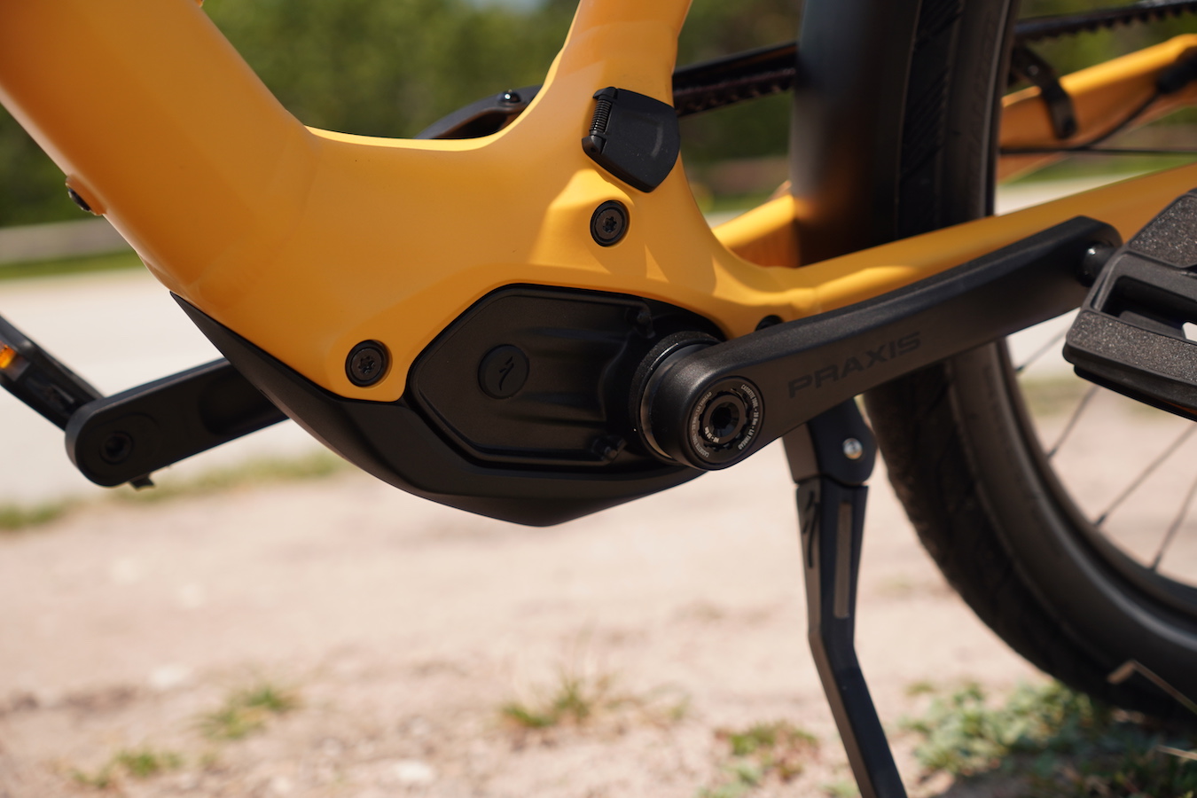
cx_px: 598
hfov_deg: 33.4
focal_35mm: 60
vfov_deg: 22.6
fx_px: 1995
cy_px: 399
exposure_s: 1/80
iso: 100
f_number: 2.8
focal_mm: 40
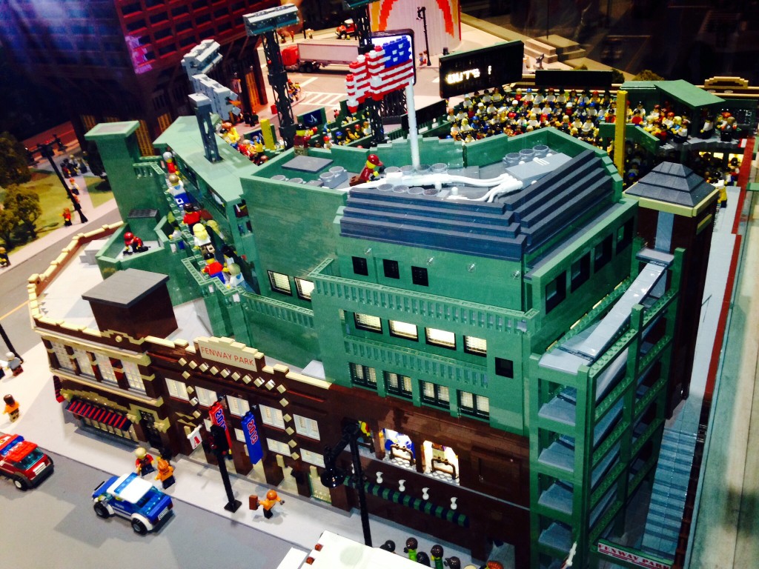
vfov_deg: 42.9
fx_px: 724
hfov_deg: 55.4
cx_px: 380
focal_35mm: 33
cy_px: 284
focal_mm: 4.12
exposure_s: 1/20
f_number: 2.4
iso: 125
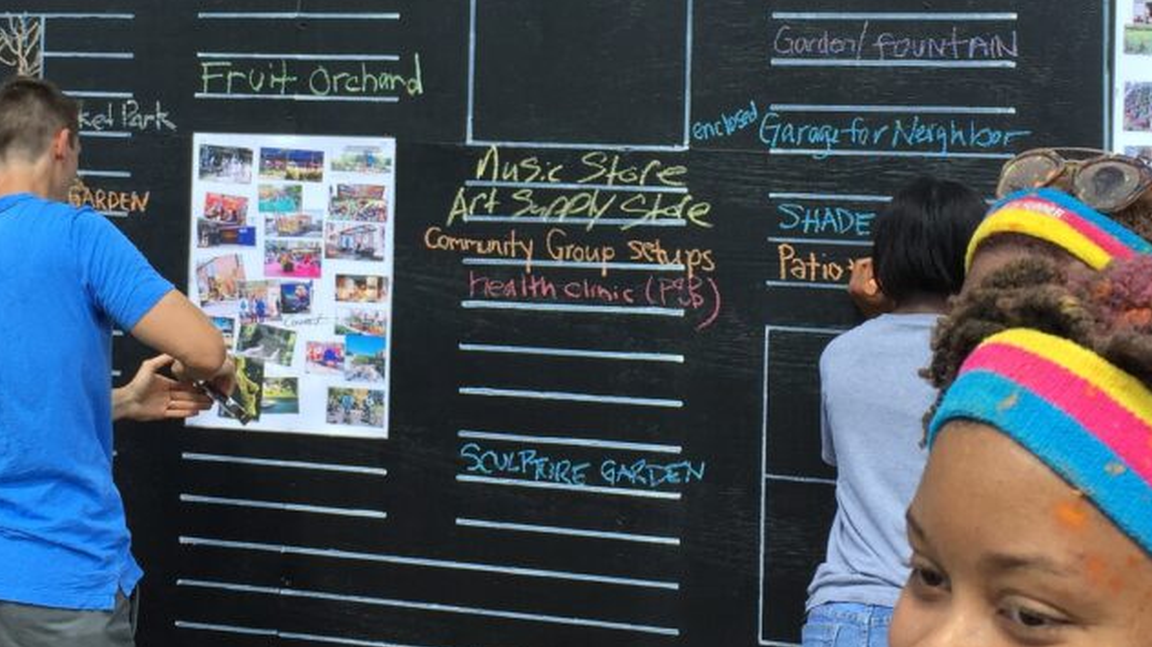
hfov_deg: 34.9
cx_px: 529
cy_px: 108
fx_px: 1832
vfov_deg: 19.8
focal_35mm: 60
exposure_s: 1/706
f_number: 2.2
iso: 32
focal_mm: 4.15
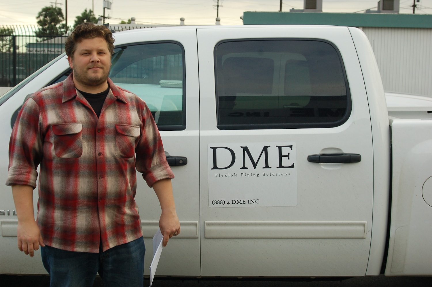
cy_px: 144
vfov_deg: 23.7
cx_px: 216
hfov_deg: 35.1
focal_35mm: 57
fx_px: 683
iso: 220
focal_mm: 38
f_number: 5.6
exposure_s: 1/125
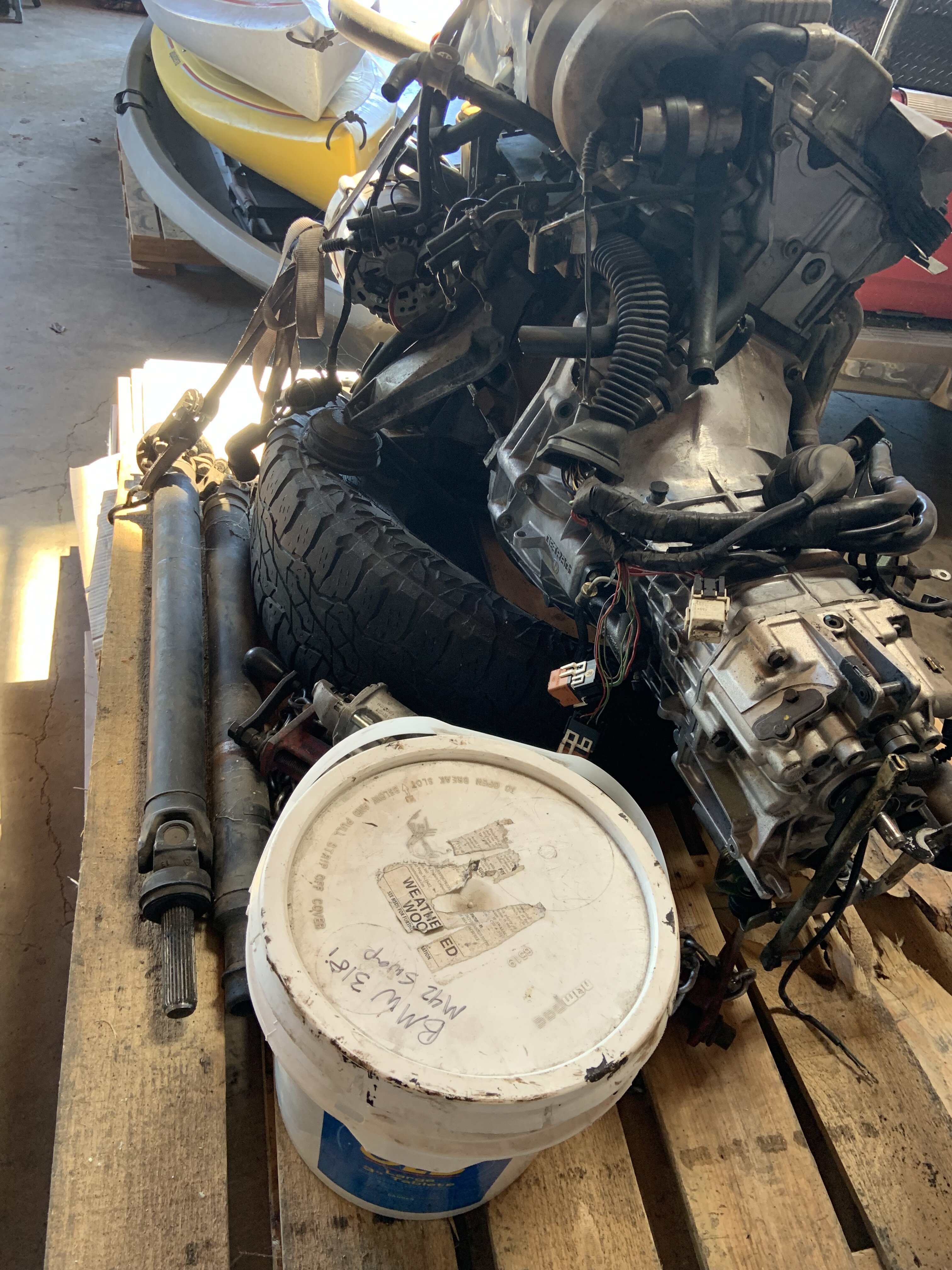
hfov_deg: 53.1
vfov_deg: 67.3
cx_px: 476
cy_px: 635
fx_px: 953
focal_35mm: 26
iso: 125
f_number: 1.8
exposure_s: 1/60
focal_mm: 4.25
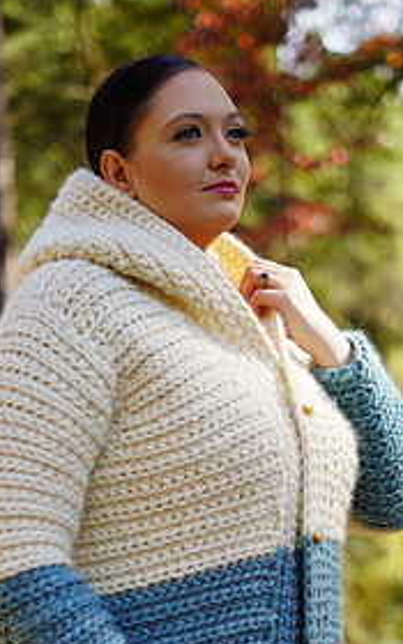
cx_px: 254
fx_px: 1599
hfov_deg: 14.3
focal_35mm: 91
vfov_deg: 22.5
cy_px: 515
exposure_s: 1/800
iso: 100
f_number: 1.8
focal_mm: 50
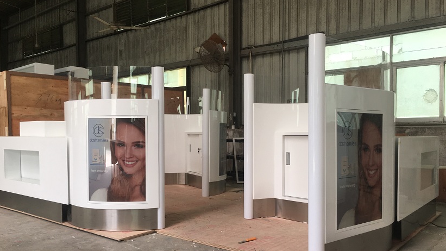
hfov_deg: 61.0
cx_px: 221
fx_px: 378
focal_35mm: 32
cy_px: 142
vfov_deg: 36.6
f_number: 2.2
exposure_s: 1/50
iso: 32
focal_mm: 4.15
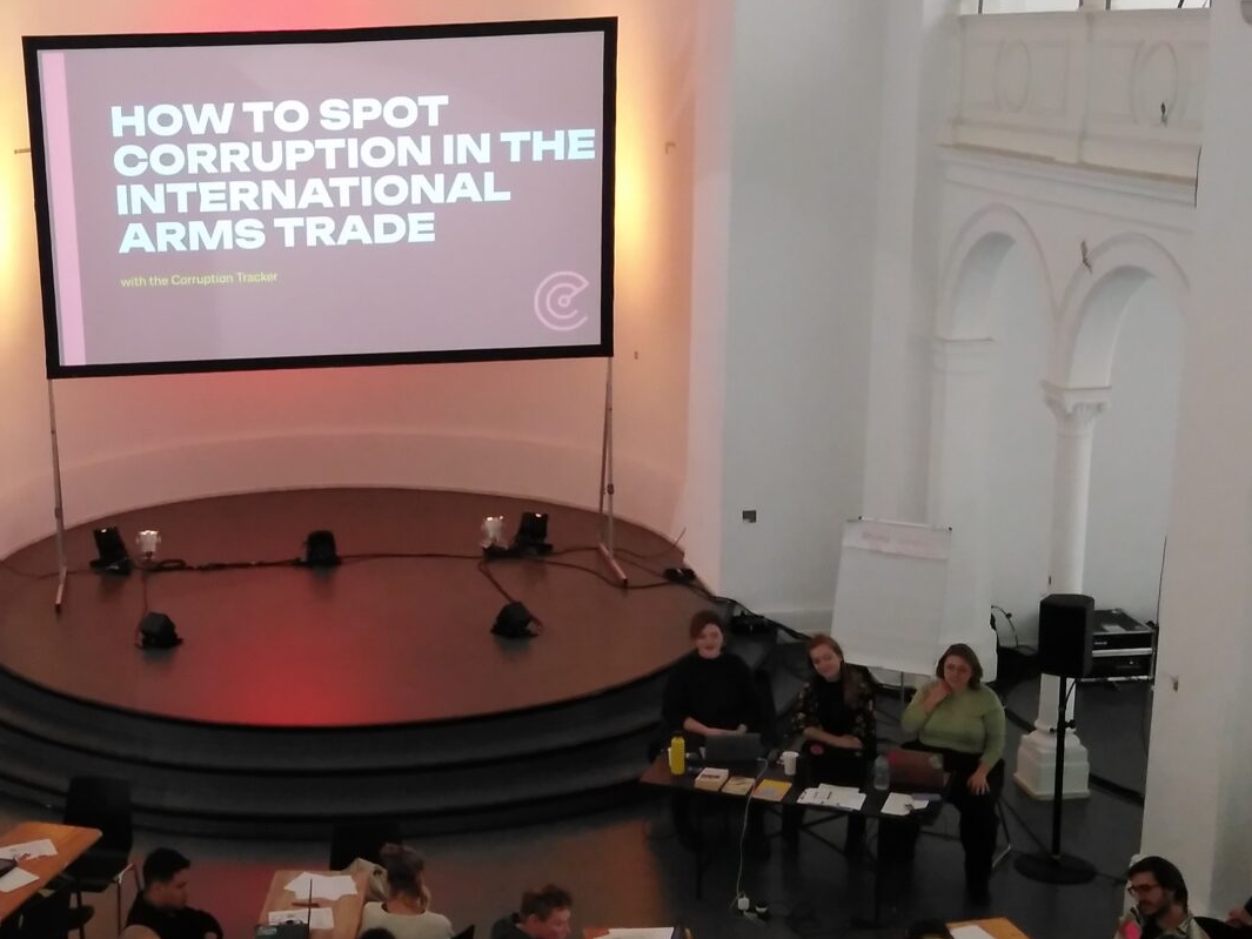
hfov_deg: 37.4
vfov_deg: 29.1
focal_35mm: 50
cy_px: 476
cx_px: 332
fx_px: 1809
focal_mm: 3.63
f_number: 1.8
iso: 303
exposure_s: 1/30
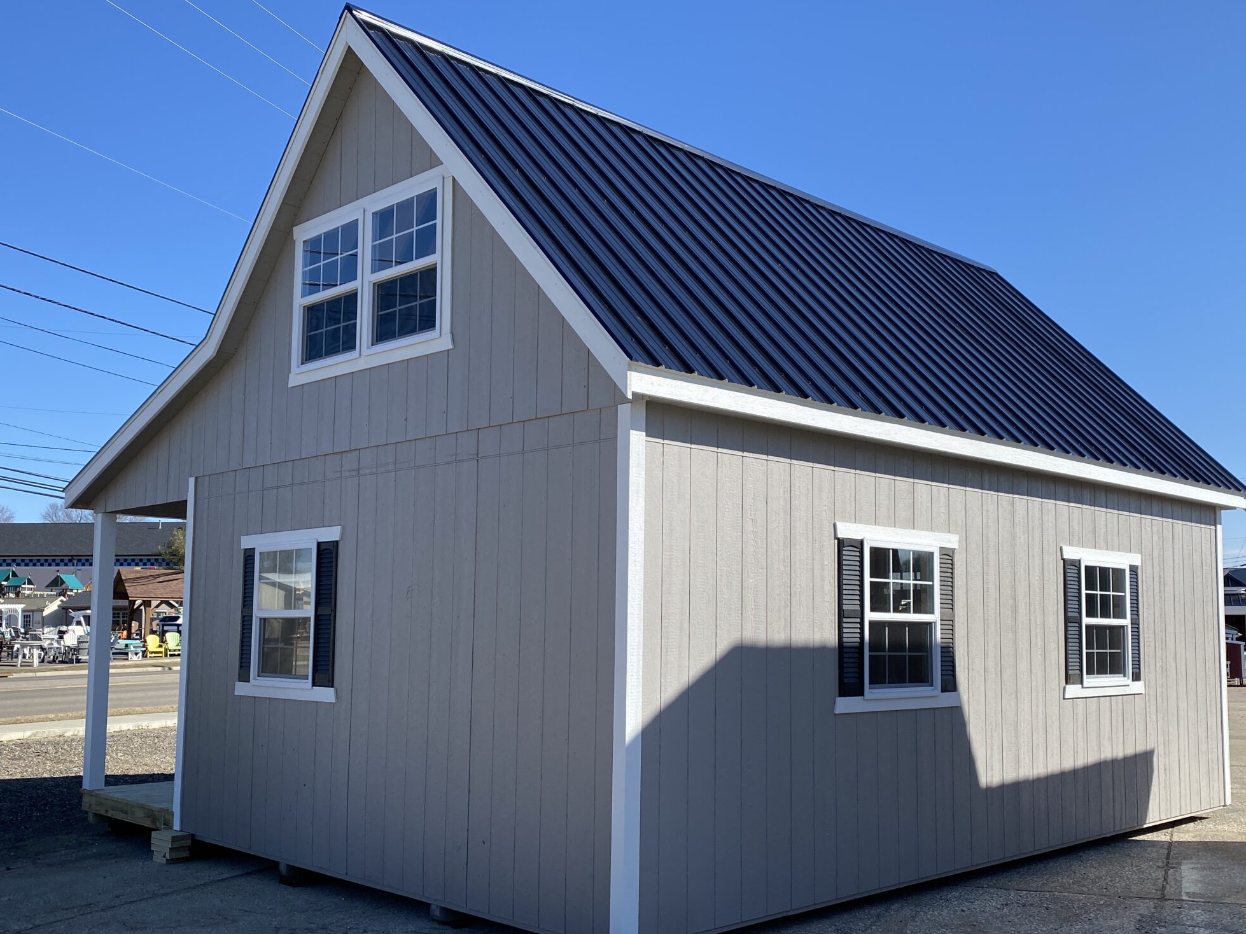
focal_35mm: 34
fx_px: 1224
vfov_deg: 41.7
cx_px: 666
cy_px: 526
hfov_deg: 53.9
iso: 32
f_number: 1.8
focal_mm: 4.25
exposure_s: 1/2410
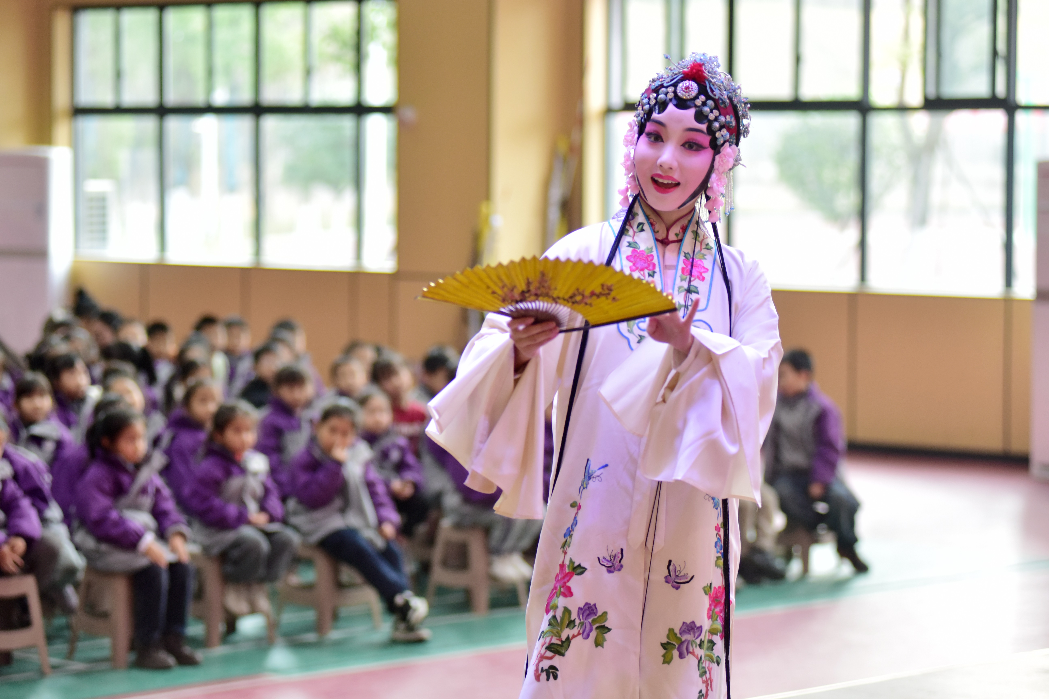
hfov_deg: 19.5
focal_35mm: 105
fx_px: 3059
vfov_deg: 13.0
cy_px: 350
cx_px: 524
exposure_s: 1/250
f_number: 3.5
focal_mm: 105
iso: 1600
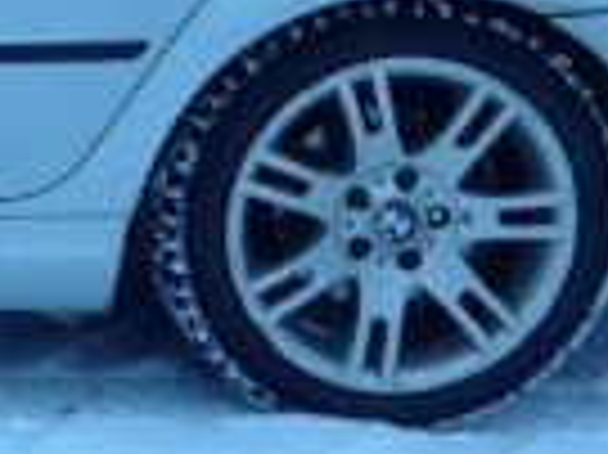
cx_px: -545
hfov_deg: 9.5
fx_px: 3440
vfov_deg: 7.5
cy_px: 0
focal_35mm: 196
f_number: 2.4
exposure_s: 1/120
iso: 64
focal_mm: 4.12
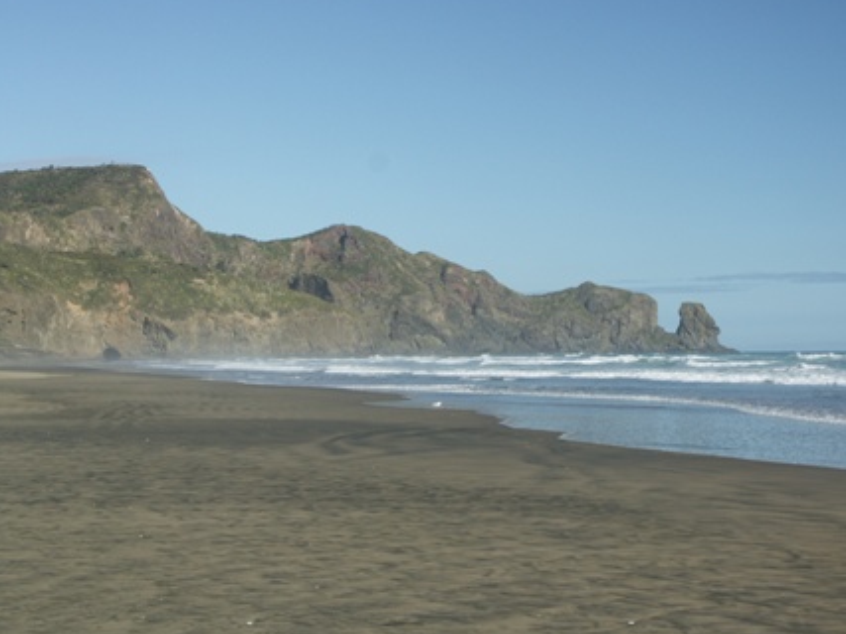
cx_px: 436
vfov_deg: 17.6
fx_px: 2052
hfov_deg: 23.3
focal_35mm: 84
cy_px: 305
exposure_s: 1/125
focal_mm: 20.37
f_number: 6.3
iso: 64
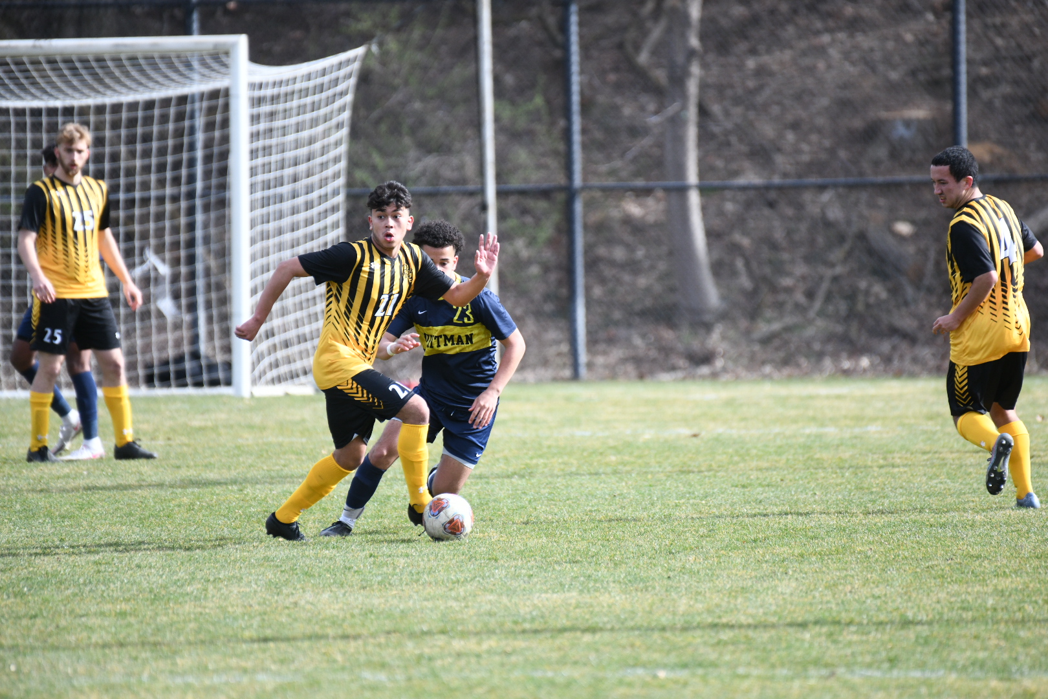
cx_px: 524
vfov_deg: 2.7
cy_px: 350
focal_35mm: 500
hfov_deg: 4.1
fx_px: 14554
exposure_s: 1/2000
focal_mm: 500
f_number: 5.6
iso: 1250
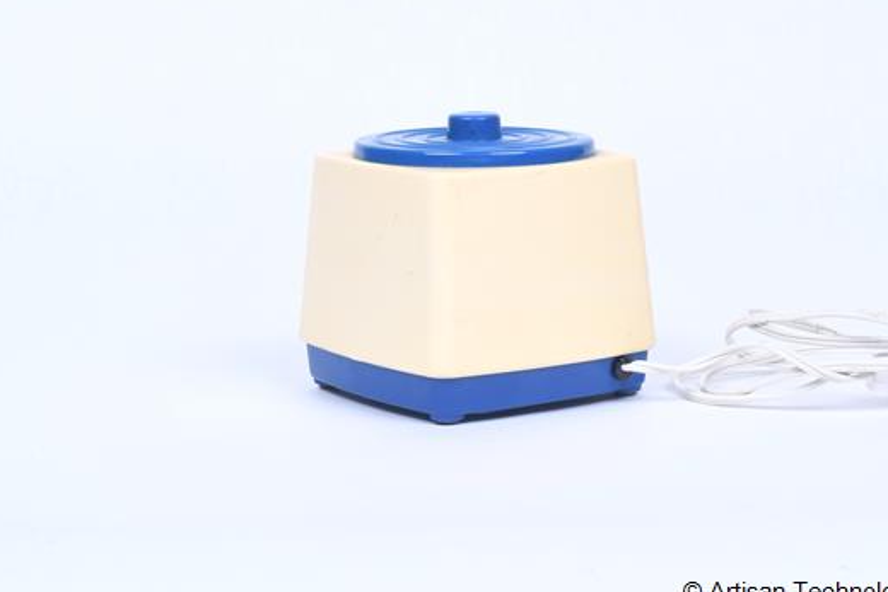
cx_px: 502
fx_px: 2048
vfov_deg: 16.5
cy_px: 268
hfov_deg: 24.4
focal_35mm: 83
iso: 200
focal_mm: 48
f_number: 16
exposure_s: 1/250
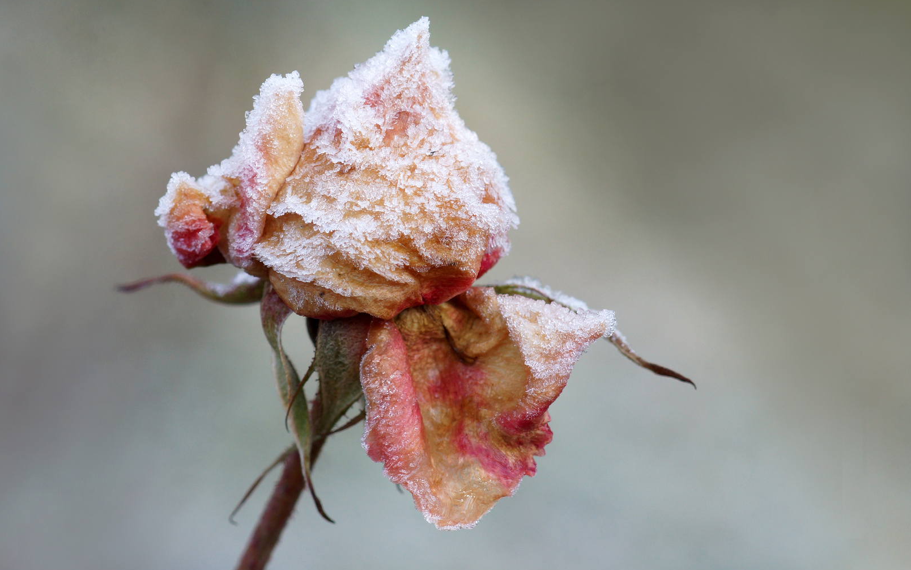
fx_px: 3823
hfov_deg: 13.6
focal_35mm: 154
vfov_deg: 8.5
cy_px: 281
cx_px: 457
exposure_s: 1/100
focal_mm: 100
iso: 250
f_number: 6.3
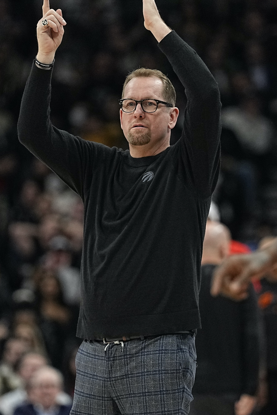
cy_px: 185
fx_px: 2620
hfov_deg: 6.1
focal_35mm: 227
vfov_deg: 9.1
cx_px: 128
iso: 2500
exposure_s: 1/1500
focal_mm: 200
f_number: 2.8
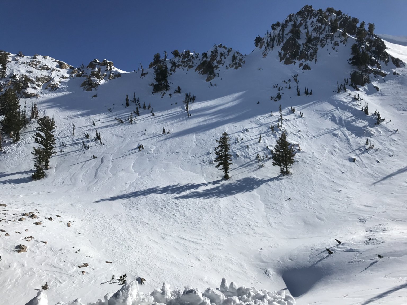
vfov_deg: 49.7
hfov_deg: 63.4
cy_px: 152
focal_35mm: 28
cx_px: 204
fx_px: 329
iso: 25
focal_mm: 3.99
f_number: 1.8
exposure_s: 1/8000
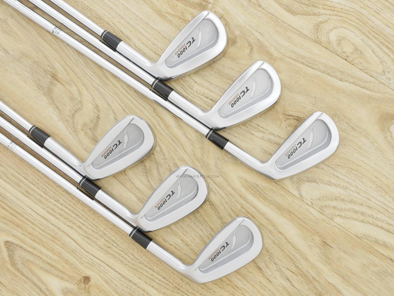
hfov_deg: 38.2
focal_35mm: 50
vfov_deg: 29.1
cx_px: 197
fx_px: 569
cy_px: 148
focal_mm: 25
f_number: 4.5
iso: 1600
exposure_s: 1/40
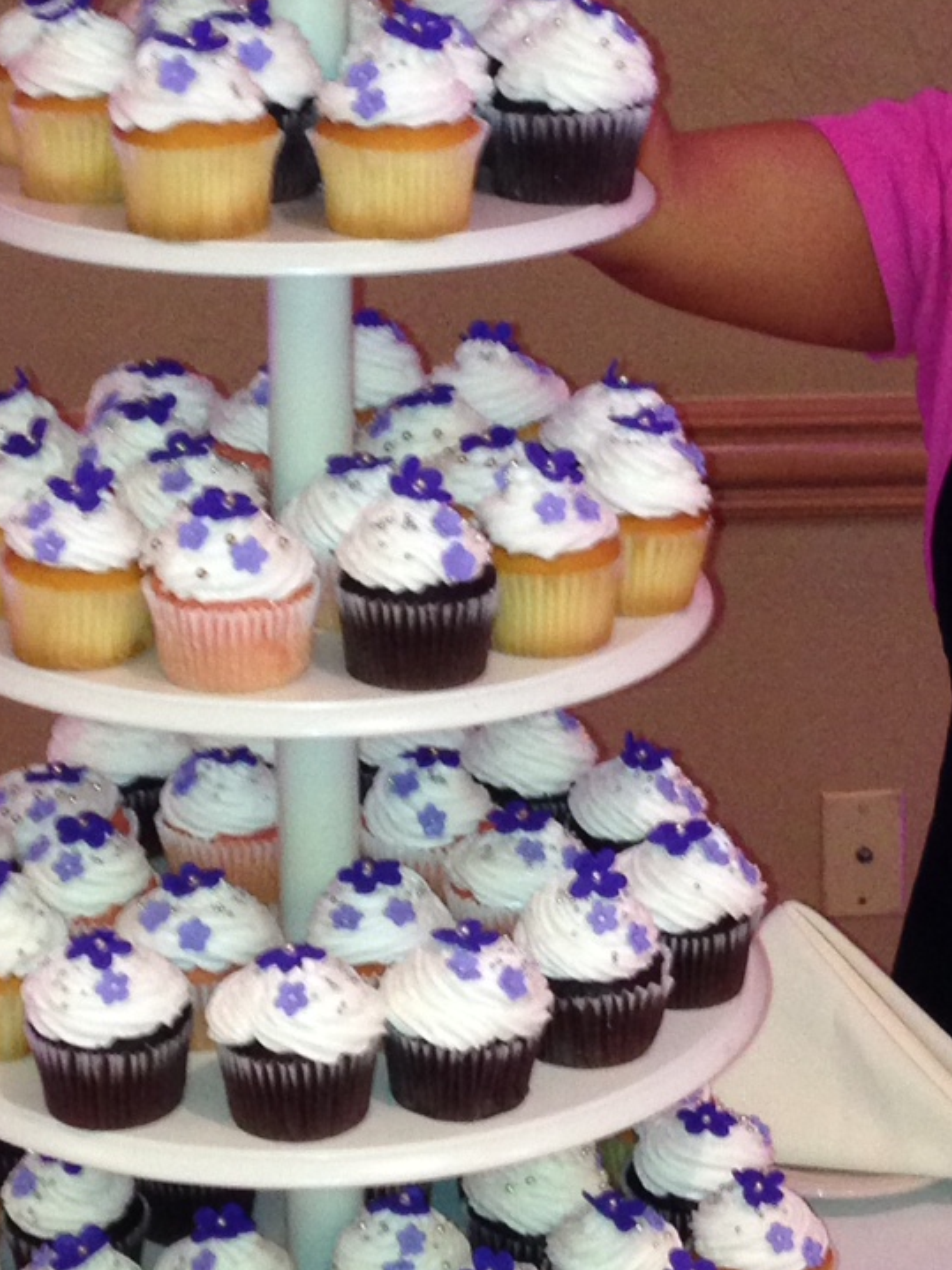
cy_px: 436
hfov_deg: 15.7
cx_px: 378
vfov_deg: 20.8
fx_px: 3448
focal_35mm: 94
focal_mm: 4.12
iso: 200
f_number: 2.4
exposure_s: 1/20
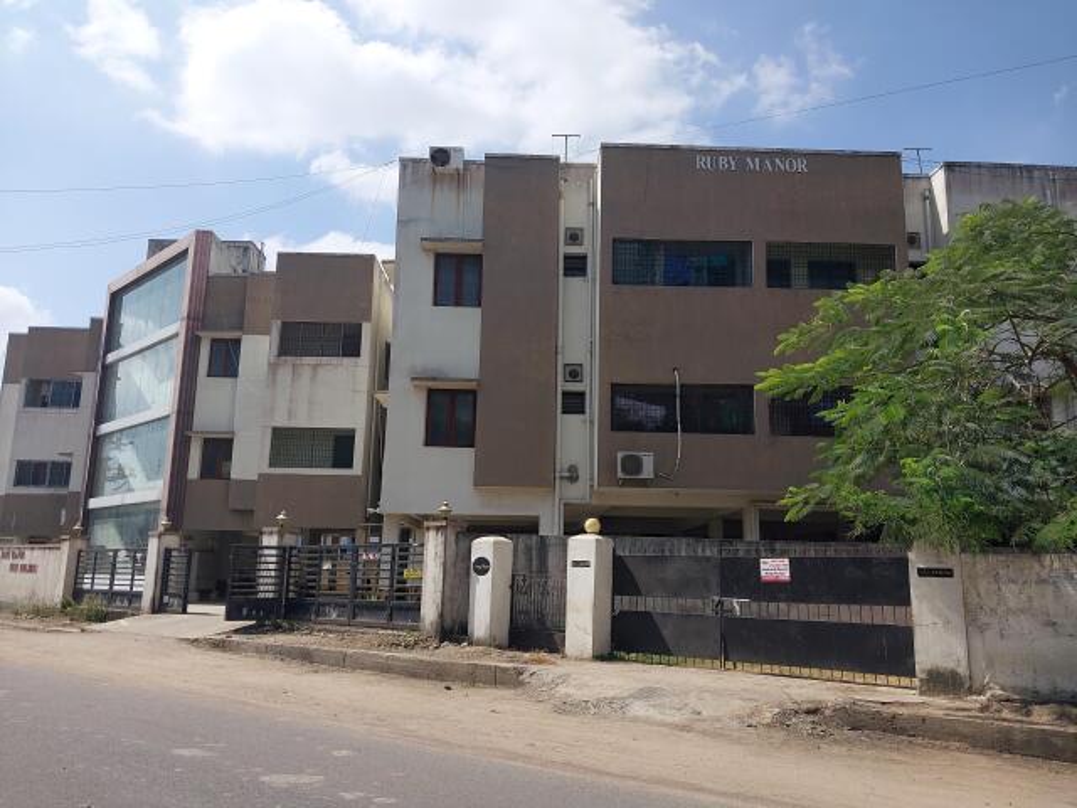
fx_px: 933
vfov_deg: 46.8
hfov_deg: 60.0
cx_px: 538
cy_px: 404
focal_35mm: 30
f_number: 1.8
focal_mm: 4.6
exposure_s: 1/1016
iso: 20
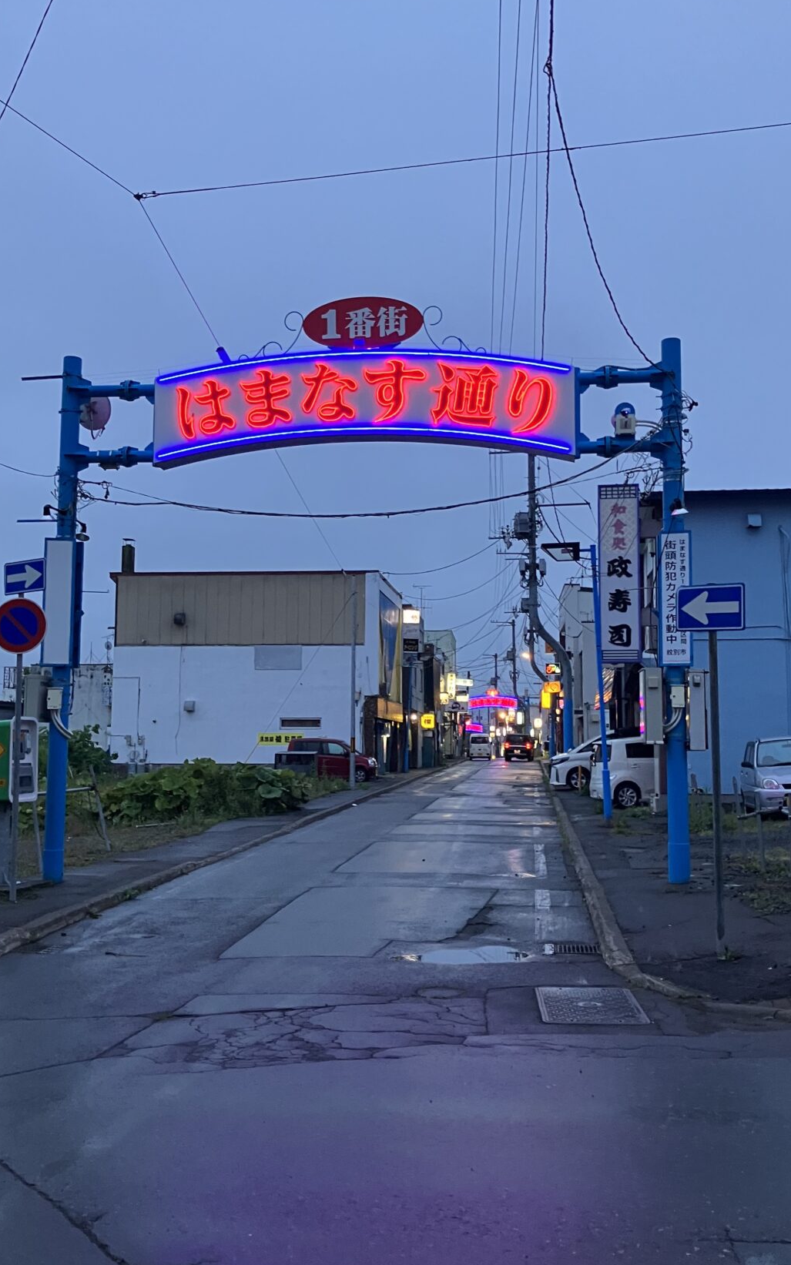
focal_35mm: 37
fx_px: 1276
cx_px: 397
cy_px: 630
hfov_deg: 34.4
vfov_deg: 52.7
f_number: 1.8
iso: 200
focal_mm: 3.99
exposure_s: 1/60
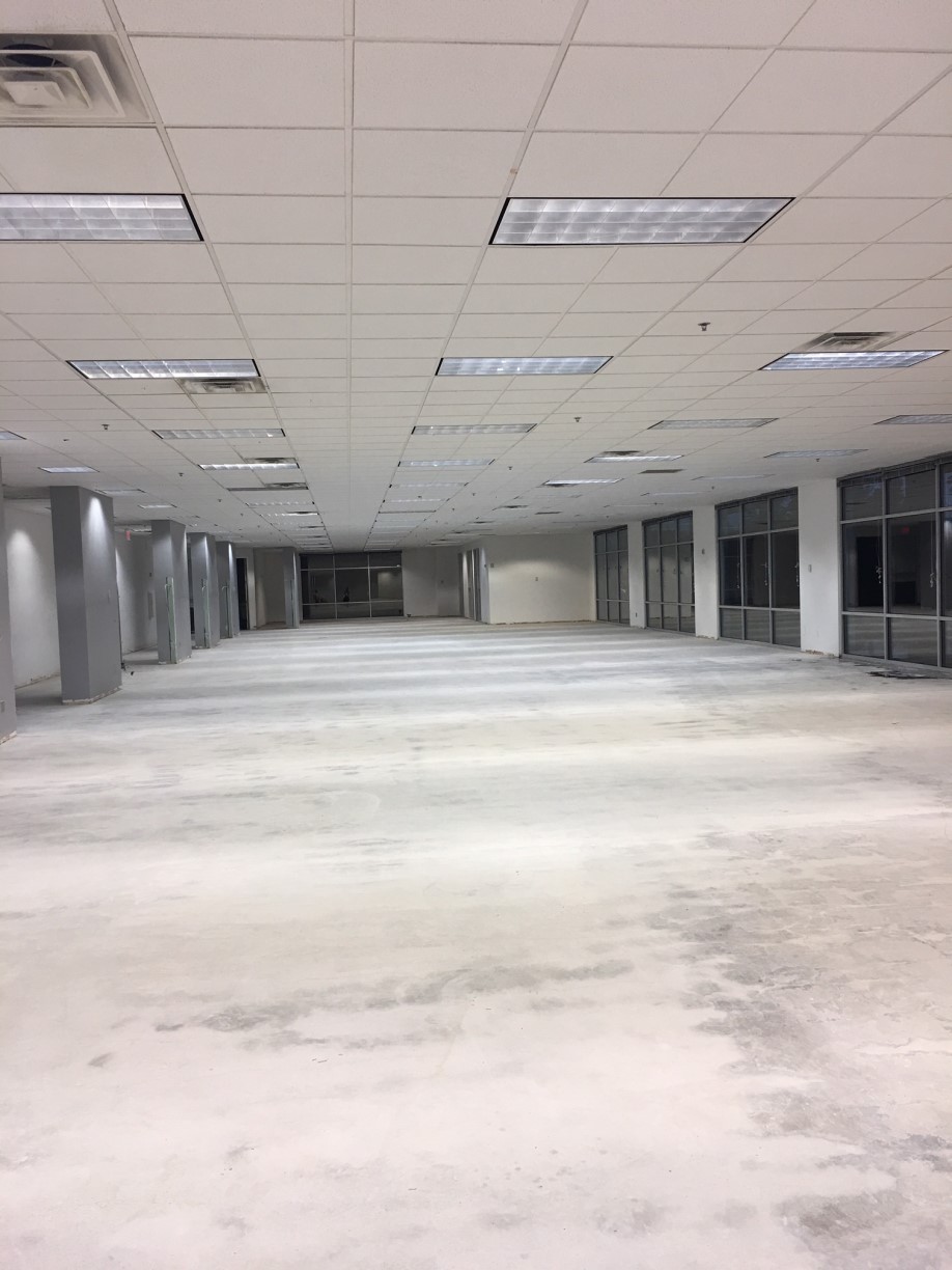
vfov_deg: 61.7
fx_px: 1063
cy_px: 635
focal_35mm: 29
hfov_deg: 48.2
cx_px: 476
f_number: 2.2
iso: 25
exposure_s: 1/30
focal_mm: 4.15
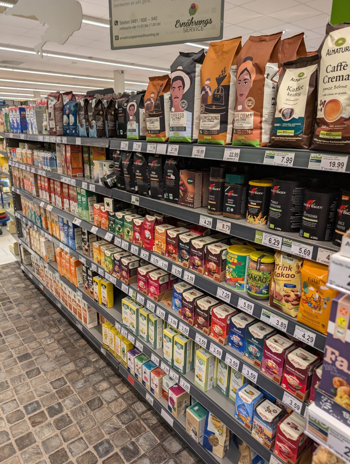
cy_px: 232
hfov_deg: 56.9
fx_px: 323
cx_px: 175
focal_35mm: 24
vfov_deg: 71.5
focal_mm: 6.9
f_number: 1.68
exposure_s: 1/24.4
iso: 28
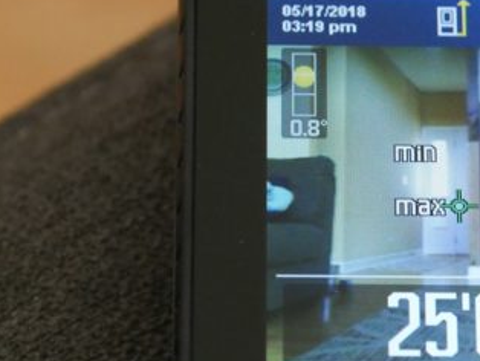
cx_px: 475
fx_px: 3747
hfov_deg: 7.3
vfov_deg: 5.5
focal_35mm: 270
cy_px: 165
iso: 3200
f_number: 5.2
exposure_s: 1/80
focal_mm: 61
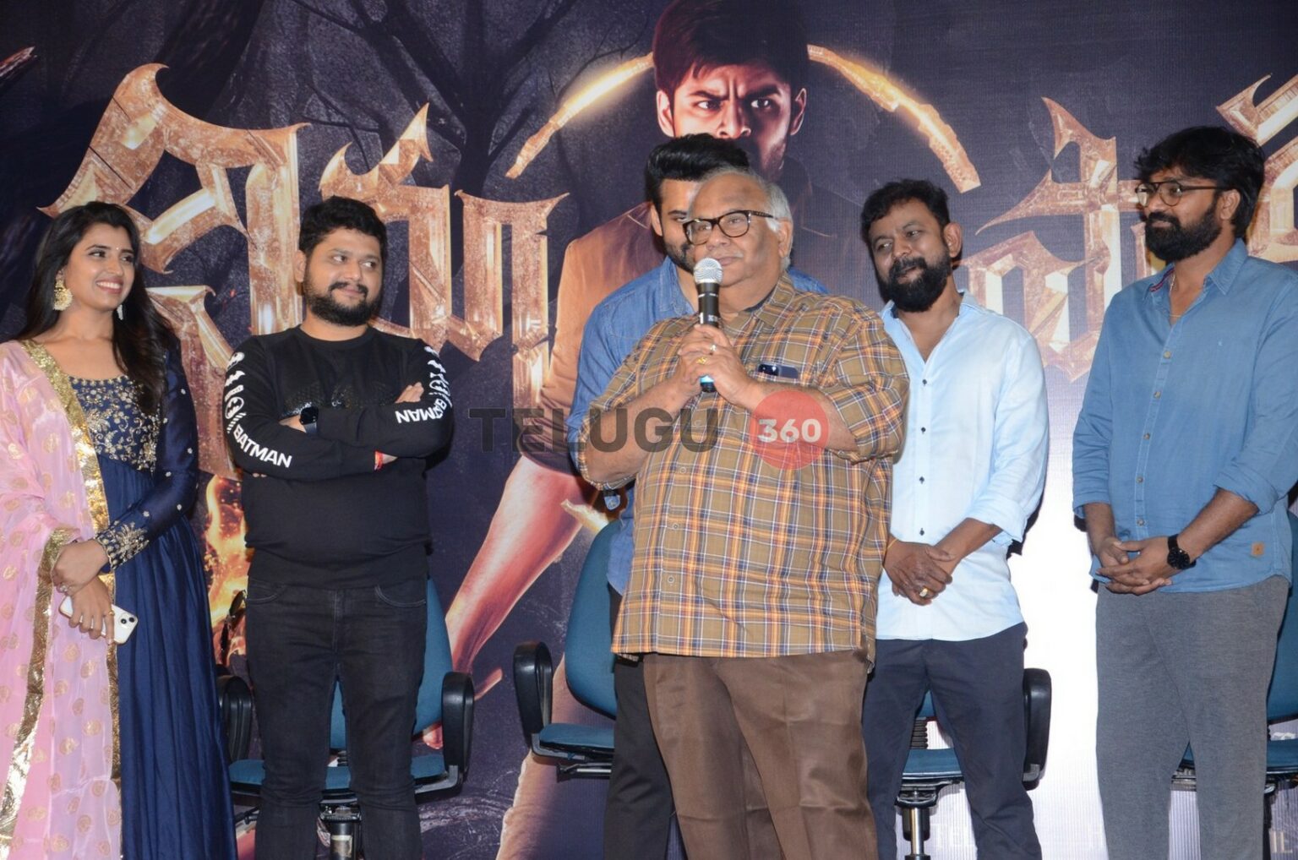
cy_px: 430
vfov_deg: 17.4
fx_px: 2807
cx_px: 649
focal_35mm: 78
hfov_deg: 26.0
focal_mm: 52
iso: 1000
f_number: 5.6
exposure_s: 1/125
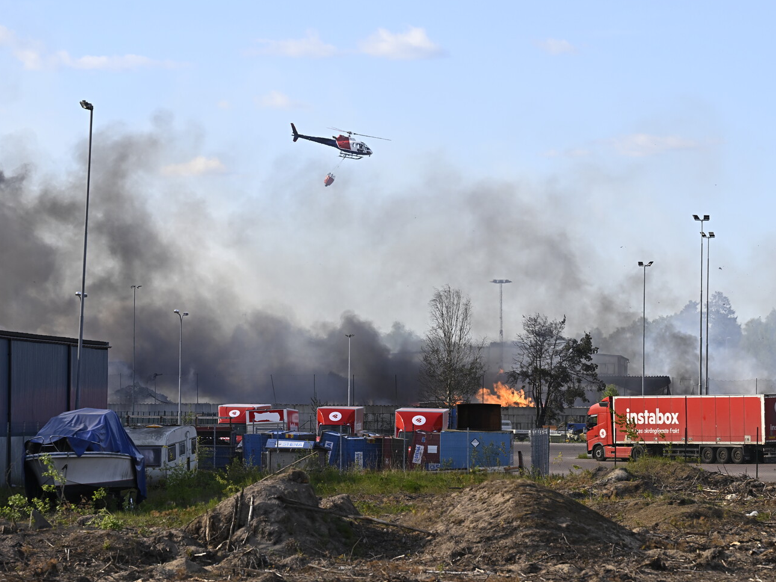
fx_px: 3743
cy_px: 288
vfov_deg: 8.9
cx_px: 381
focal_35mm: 167
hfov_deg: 11.8
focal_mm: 140
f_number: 6.3
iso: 500
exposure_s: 1/1600
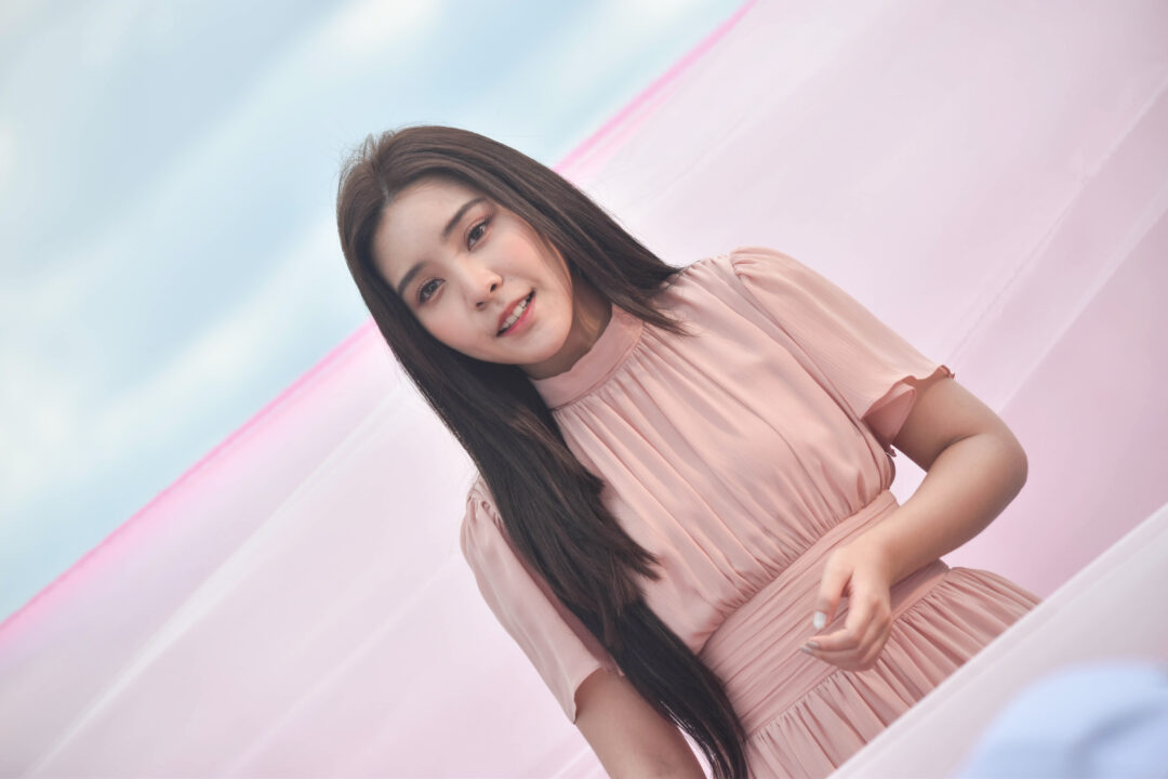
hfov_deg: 10.2
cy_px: 390
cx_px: 584
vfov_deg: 6.8
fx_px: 6569
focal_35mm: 202
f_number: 4.8
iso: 100
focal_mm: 135
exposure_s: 1/640
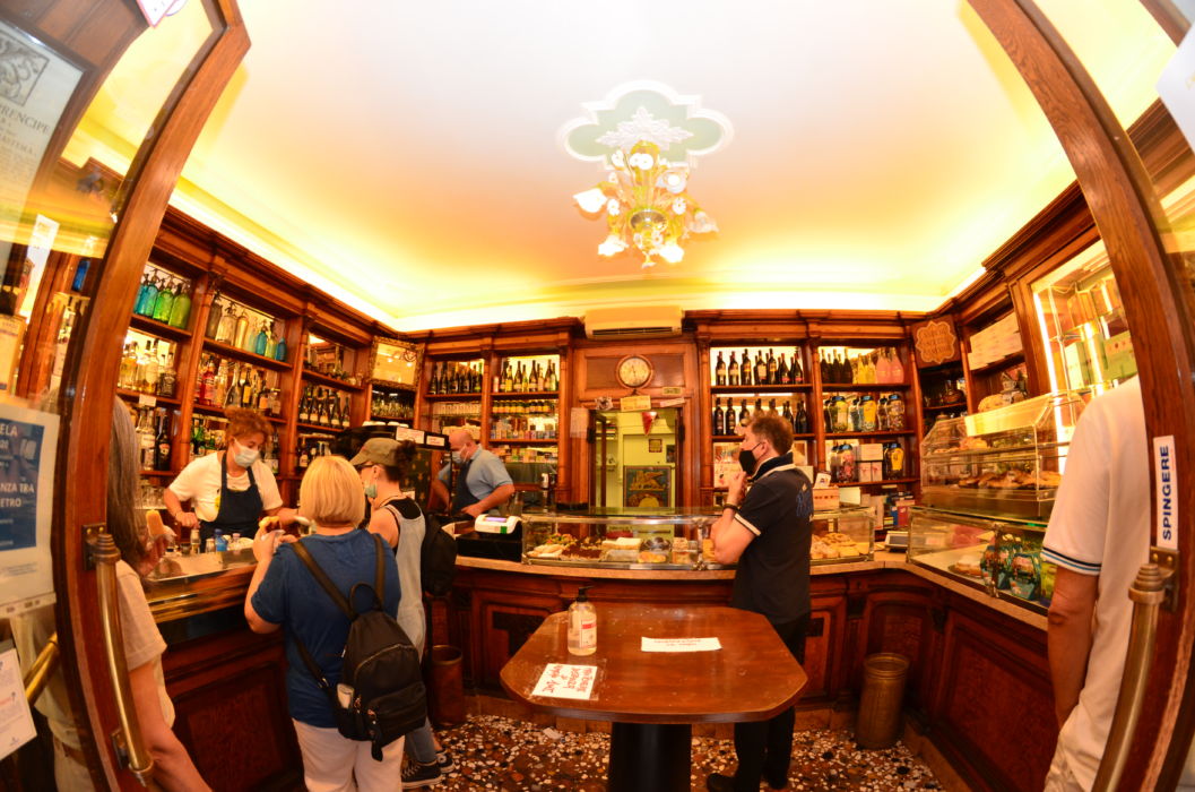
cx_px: 598
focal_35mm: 12
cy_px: 396
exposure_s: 1/60
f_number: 5
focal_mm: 8
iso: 800
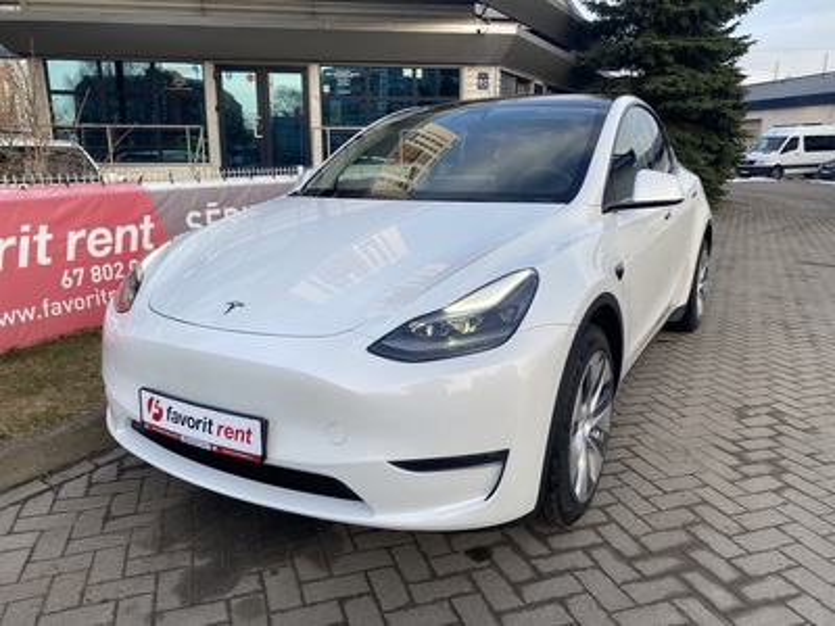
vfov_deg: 53.1
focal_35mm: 26
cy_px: 313
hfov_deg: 67.3
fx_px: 627
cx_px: 418
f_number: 1.8
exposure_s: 1/318
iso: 32
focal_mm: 4.25
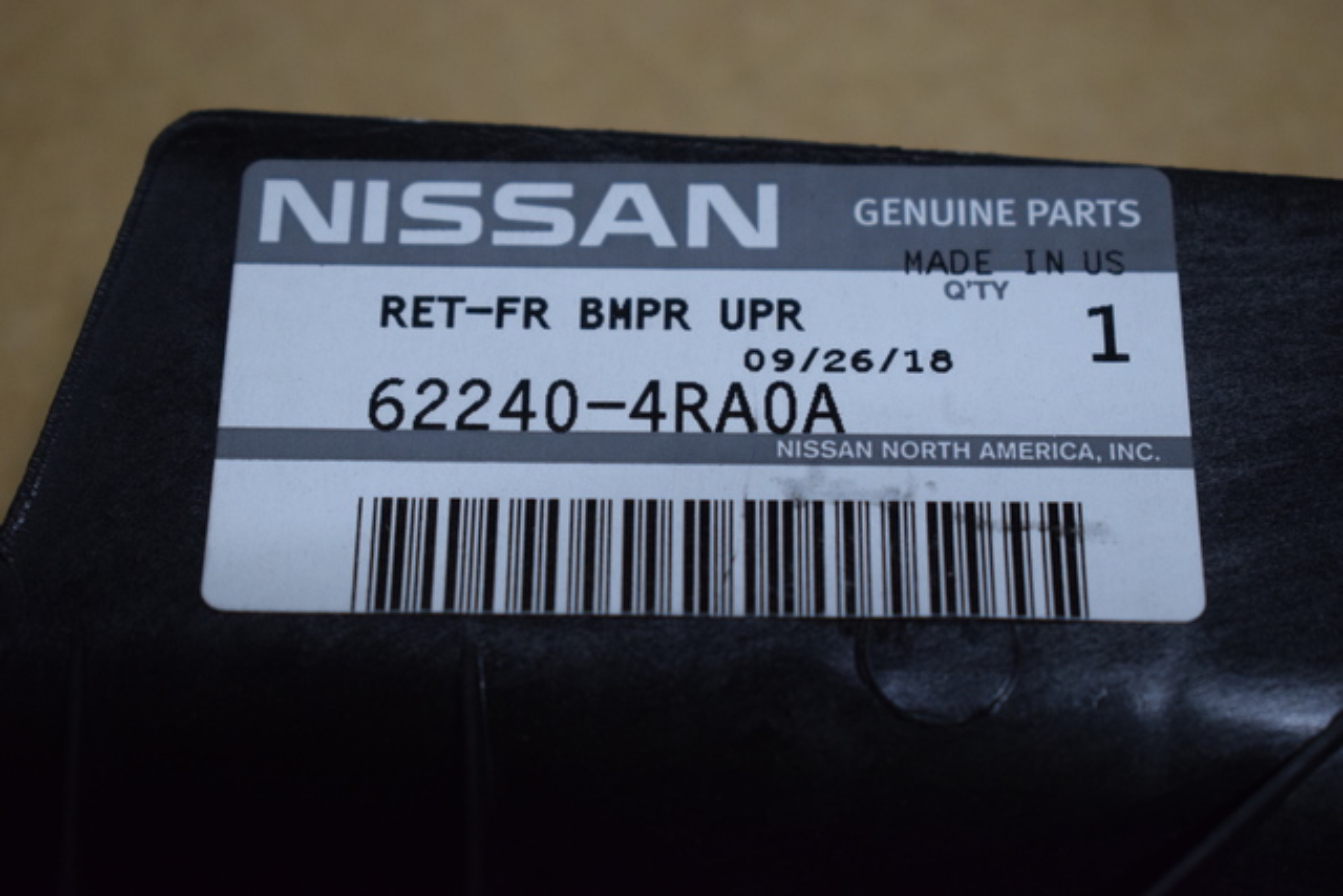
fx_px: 2798
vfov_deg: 18.2
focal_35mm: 75
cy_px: 448
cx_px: 672
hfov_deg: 27.0
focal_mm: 50
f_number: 5.6
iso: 1400
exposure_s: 1/125
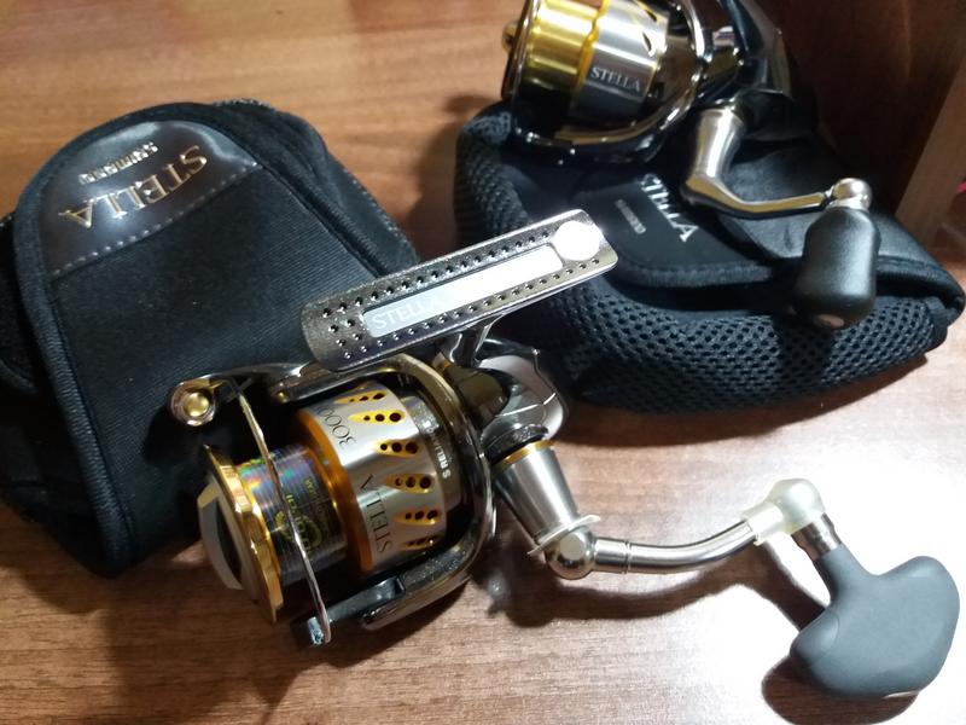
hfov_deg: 63.4
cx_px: 483
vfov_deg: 49.7
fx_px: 781
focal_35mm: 28
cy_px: 362
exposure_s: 1/17
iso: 250
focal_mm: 3.7
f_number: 1.9
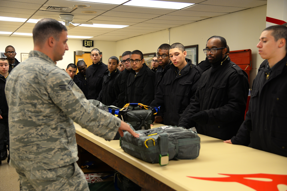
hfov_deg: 42.7
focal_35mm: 46
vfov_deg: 29.3
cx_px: 144
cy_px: 96
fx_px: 367
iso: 640
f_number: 4
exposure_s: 1/80
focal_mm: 46
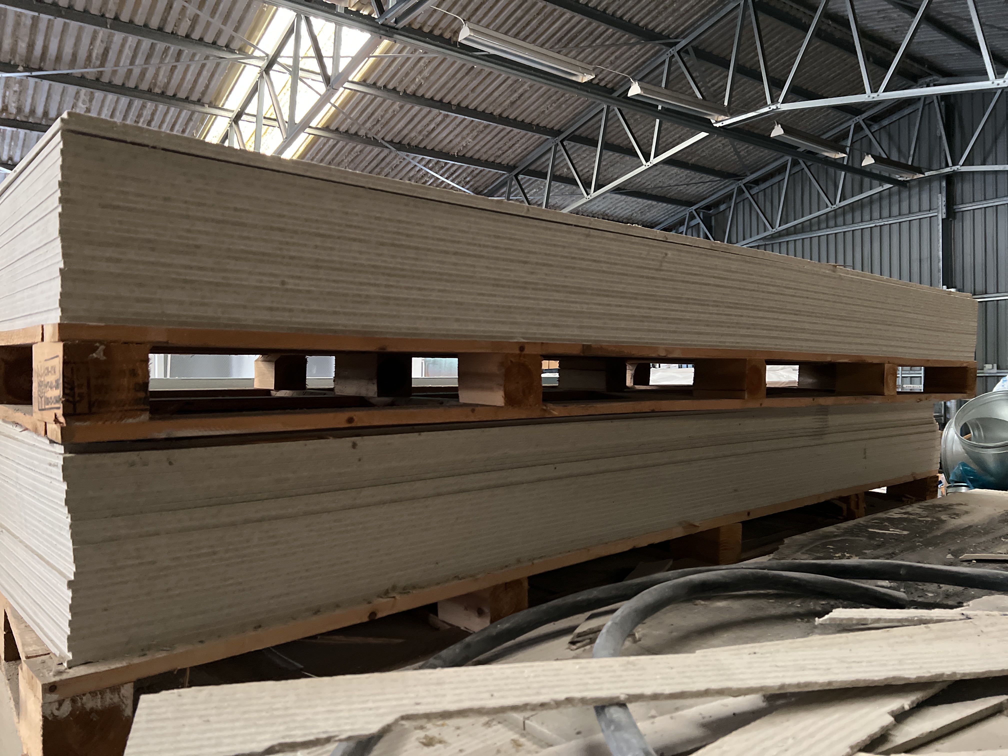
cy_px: 378
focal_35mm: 26
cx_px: 504
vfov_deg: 53.1
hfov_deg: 67.3
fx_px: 757
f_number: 1.5
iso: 640
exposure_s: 1/32
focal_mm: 5.7
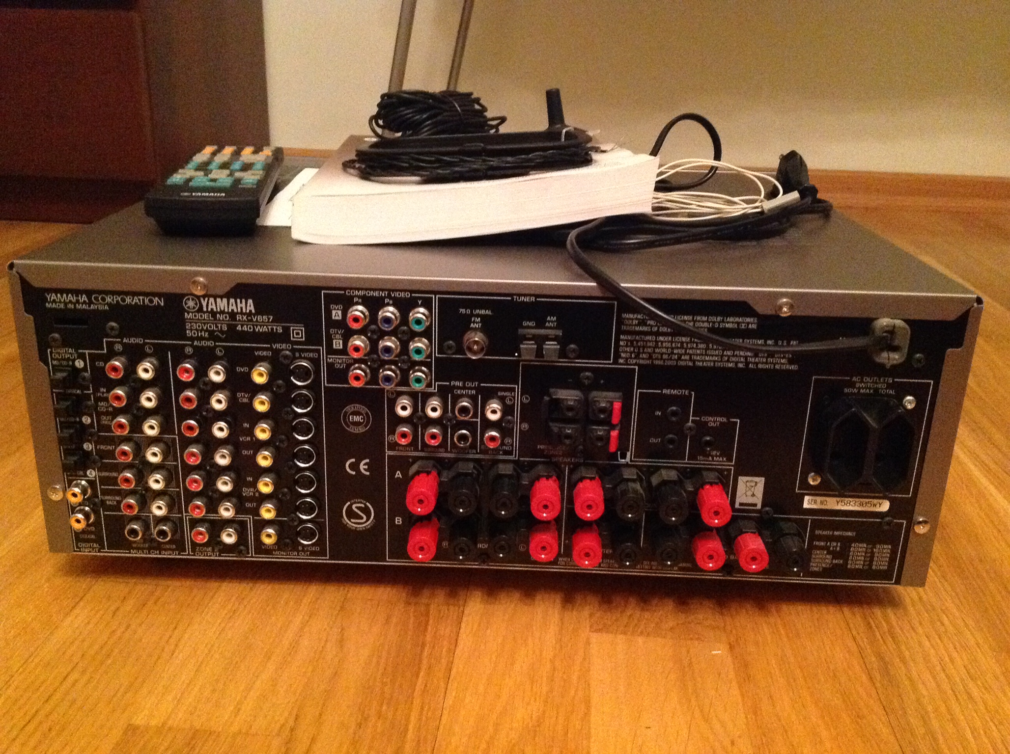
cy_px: 377
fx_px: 1020
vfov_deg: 40.6
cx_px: 505
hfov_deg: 52.7
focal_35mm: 35
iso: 800
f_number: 2.4
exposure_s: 1/15
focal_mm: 4.28
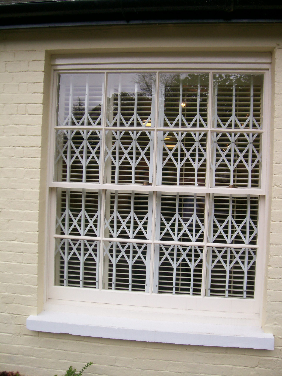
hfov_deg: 40.7
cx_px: 141
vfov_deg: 52.6
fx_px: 380
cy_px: 188
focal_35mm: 35
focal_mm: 5.8
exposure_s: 1/355
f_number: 2.8
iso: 80
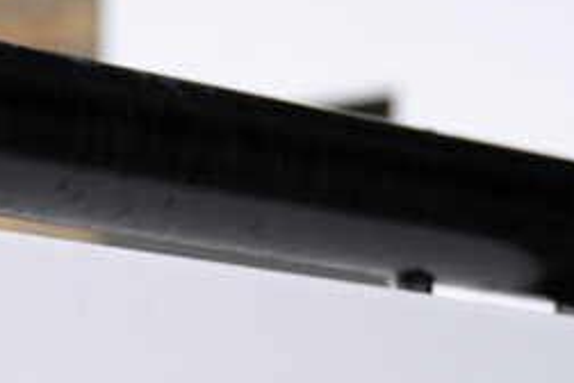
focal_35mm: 260
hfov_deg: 7.7
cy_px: 858
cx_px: -346
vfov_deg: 5.2
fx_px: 4145
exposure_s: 1/400
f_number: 3.2
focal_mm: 41
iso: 640
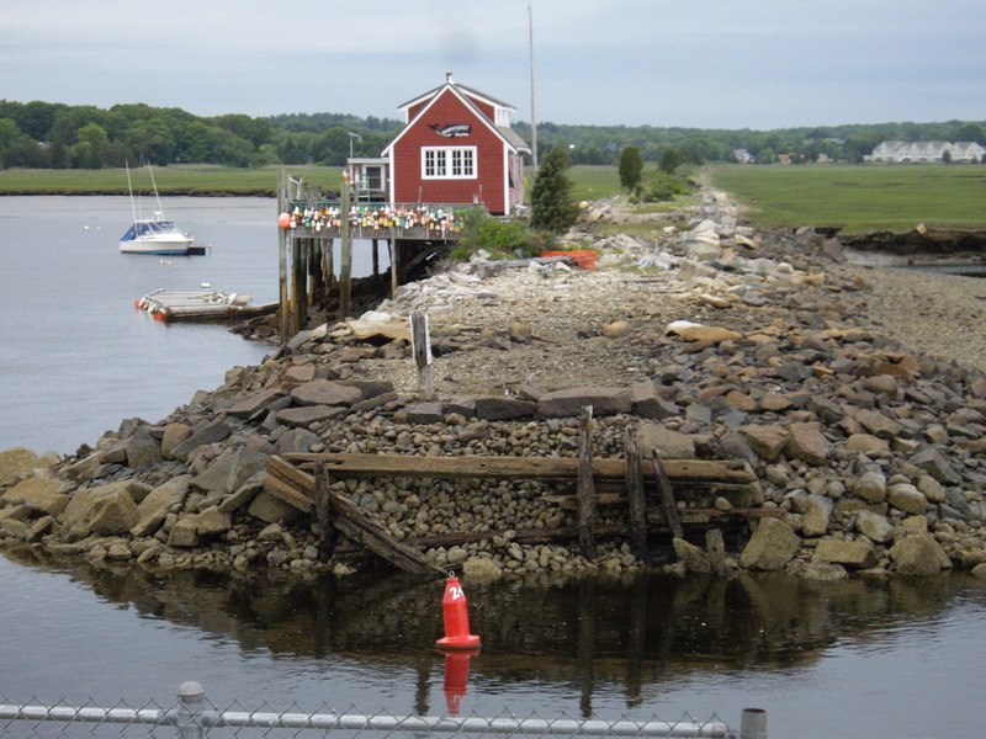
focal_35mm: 113
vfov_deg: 13.1
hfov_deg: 17.4
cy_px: 370
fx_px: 3219
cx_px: 493
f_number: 5.4
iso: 400
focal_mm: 23.7
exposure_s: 1/125
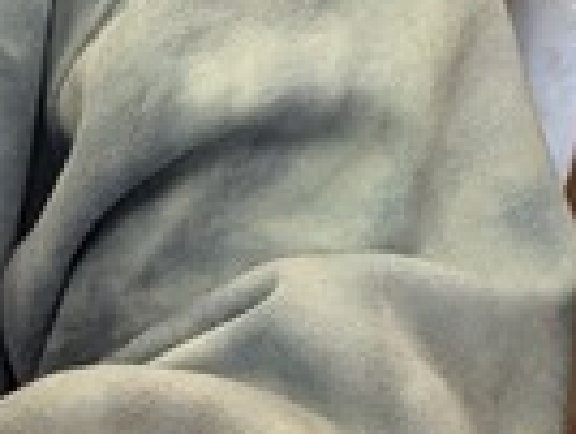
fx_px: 3067
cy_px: -531
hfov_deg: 10.6
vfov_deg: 7.6
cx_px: 671
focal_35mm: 184
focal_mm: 6.81
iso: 66
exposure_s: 1/120
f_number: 1.85
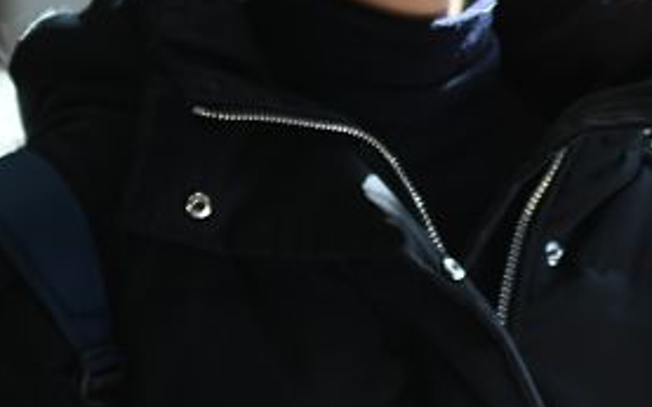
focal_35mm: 883
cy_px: -165
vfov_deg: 1.5
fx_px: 15687
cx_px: 447
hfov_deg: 2.4
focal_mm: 200
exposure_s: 1/125
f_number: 2.8
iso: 320
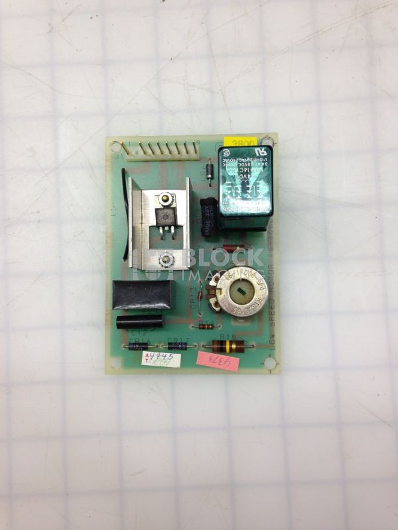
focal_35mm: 33
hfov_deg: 42.9
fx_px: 506
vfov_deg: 55.4
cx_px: 199
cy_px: 265
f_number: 2.4
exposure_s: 1/24
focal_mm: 4.12
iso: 50
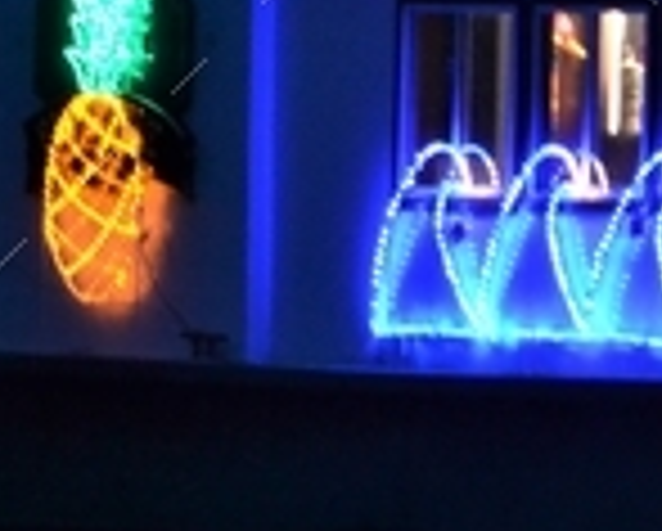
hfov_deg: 1.6
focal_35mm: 1183
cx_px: 1112
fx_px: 23209
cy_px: 16
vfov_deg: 1.3
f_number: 5.3
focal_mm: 210
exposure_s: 1/15
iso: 3200
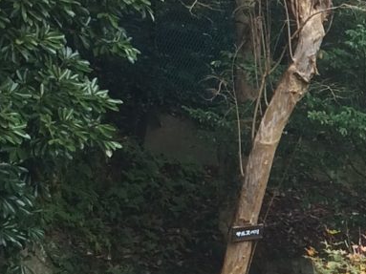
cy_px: 273
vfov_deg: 9.5
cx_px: 594
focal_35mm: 155
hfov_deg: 12.0
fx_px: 1638
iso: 40
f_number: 2.2
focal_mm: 4.15
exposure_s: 1/120
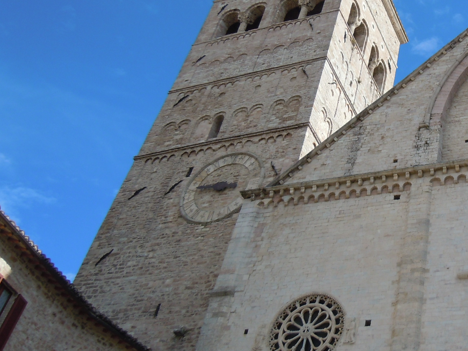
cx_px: 389
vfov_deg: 28.3
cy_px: 110
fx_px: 690
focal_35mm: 51
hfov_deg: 36.0
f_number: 7
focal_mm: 5.4
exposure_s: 1/250
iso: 100
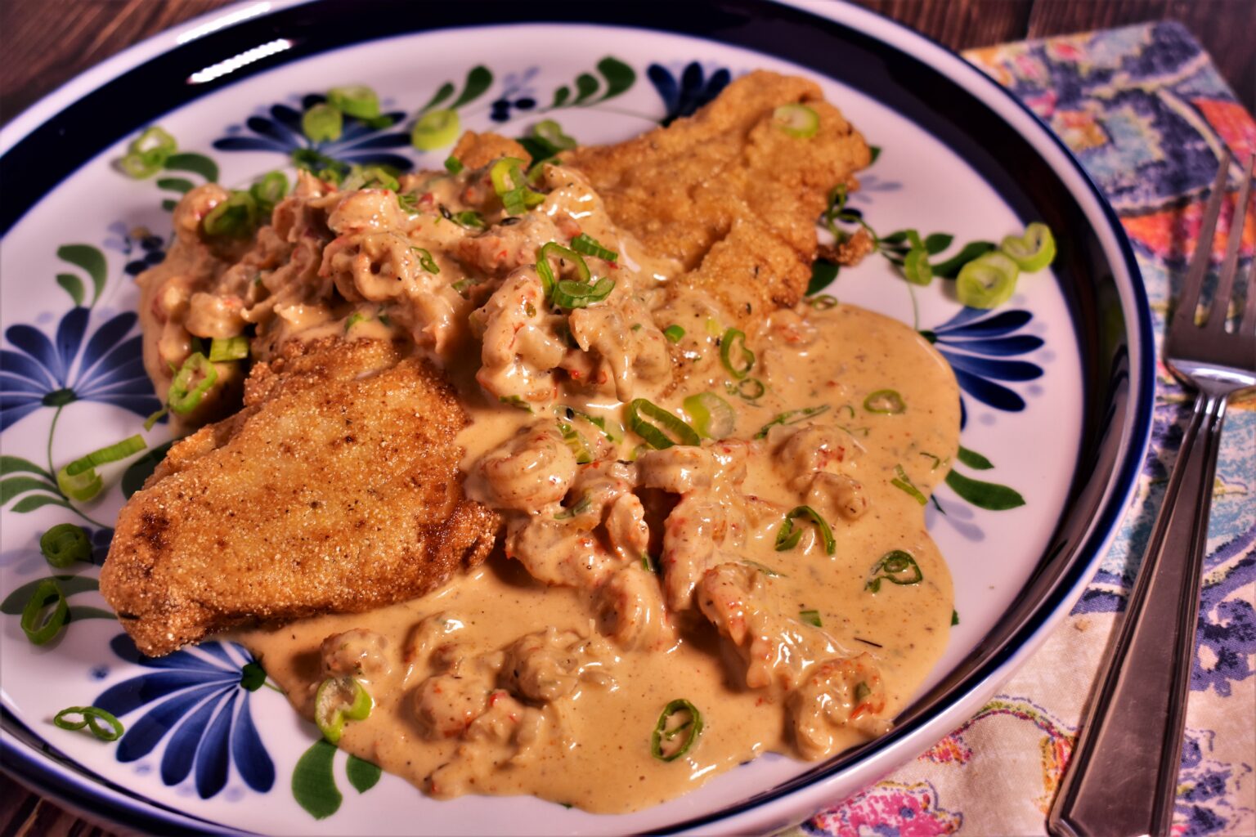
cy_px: 418
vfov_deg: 23.8
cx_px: 628
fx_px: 1989
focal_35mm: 57
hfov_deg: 35.1
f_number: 7.1
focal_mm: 38
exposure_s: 1/60
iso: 400
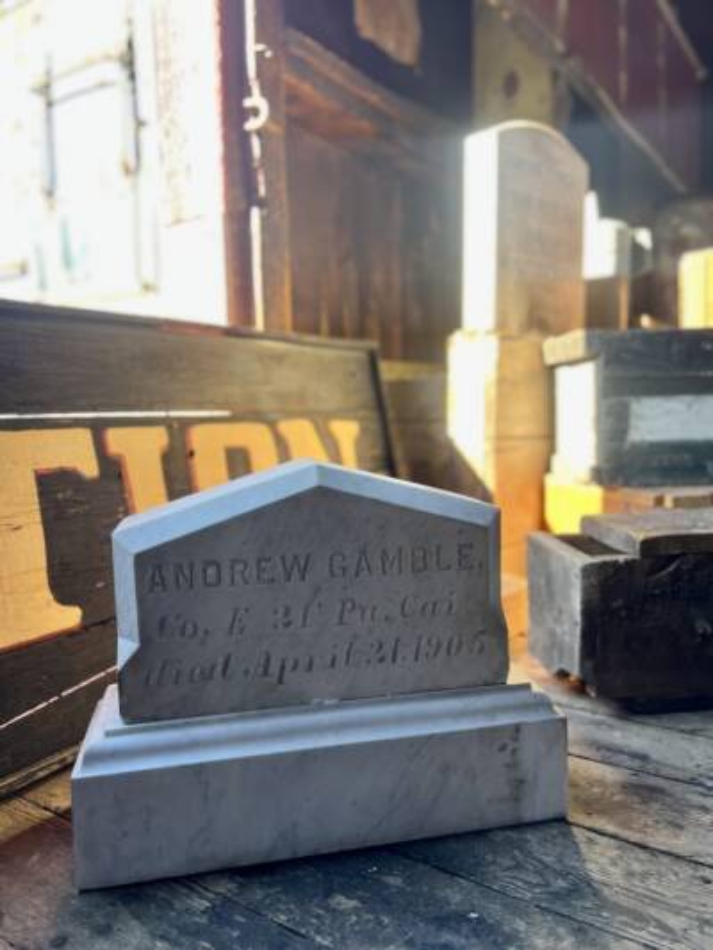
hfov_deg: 53.1
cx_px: 356
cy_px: 475
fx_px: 714
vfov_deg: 67.3
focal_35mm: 26
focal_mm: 5.7
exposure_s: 1/121
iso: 100
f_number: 1.5
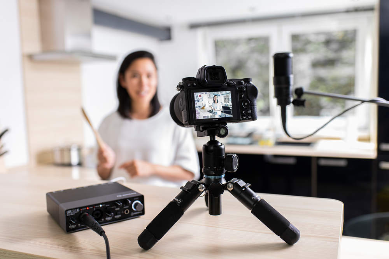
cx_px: 194
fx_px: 378
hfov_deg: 54.4
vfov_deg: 37.9
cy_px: 130
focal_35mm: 35
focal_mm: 35
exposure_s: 1/40
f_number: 2.8
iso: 640
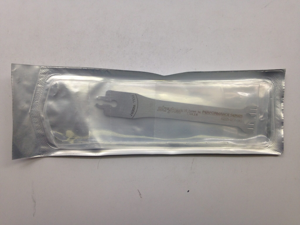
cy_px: 112
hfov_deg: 55.4
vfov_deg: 42.9
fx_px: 286
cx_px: 150
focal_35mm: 33
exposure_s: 1/60
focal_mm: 4.12
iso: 64
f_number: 2.4
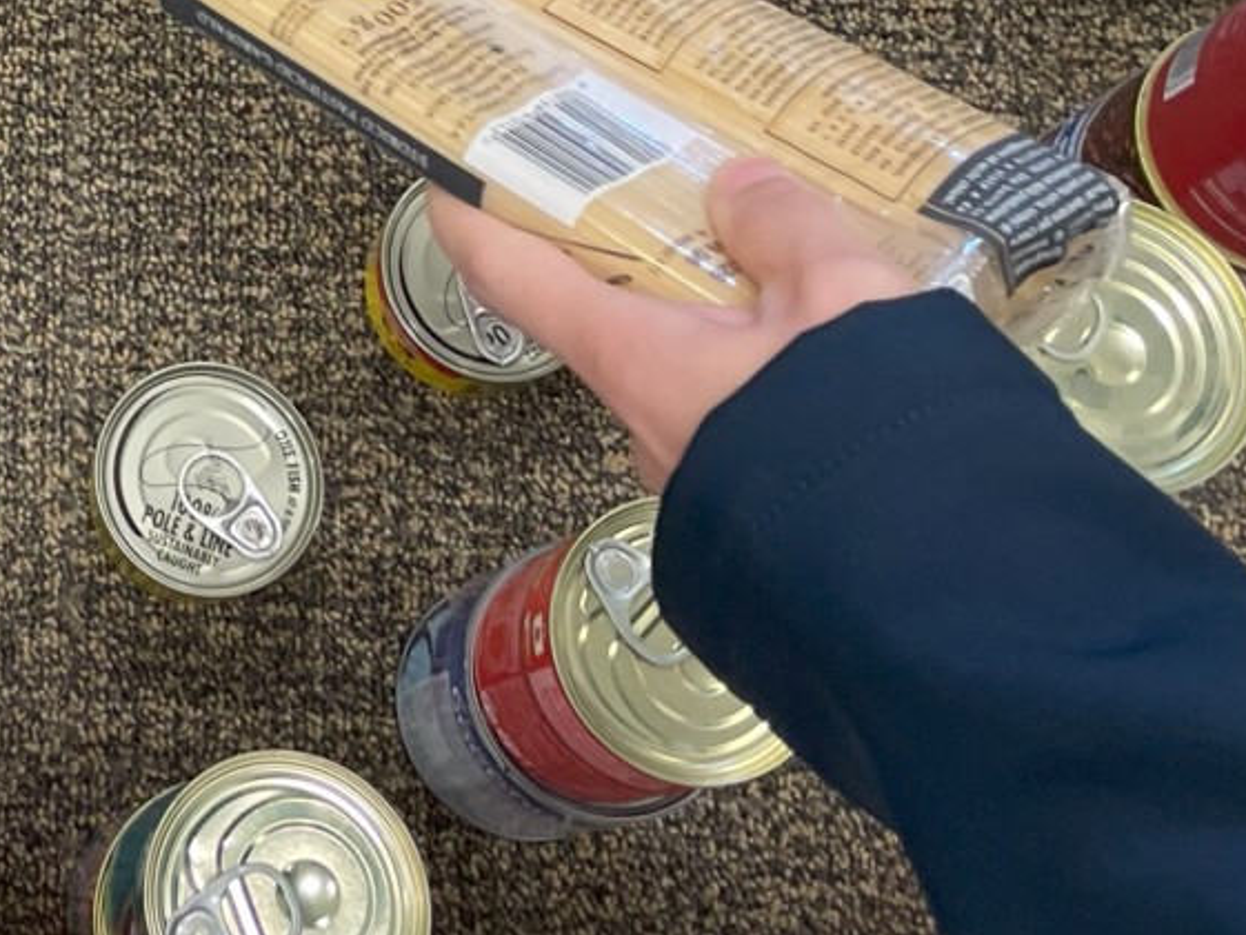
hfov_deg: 20.6
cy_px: -304
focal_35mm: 89
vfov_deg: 15.7
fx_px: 3204
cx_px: -224
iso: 160
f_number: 1.6
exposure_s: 1/50
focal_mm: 4.2
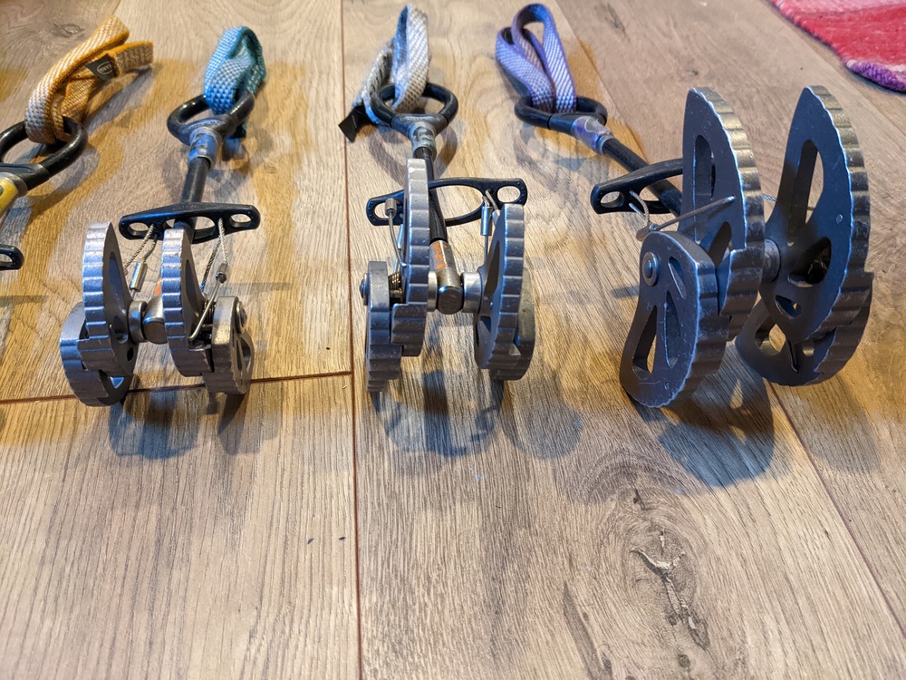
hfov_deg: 65.3
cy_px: 340
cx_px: 453
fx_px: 707
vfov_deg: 51.4
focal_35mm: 27
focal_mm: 4.38
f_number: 1.73
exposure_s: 1/60
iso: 995
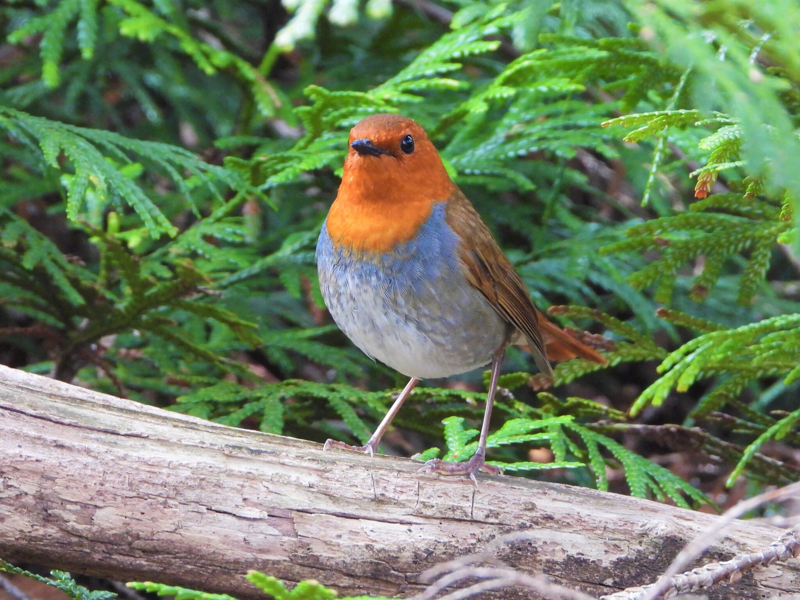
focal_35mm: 750
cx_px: 400
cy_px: 300
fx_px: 17333
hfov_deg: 2.6
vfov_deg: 2.0
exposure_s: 1/80
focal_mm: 135
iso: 800
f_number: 5.6
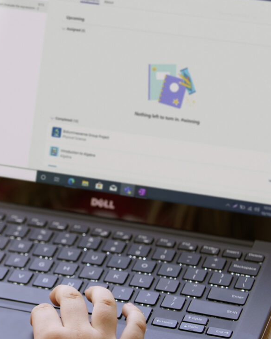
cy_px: 170
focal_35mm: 139
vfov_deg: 13.9
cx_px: 18
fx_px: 1393
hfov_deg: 11.0
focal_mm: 70
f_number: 4
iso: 1000
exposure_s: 1/160
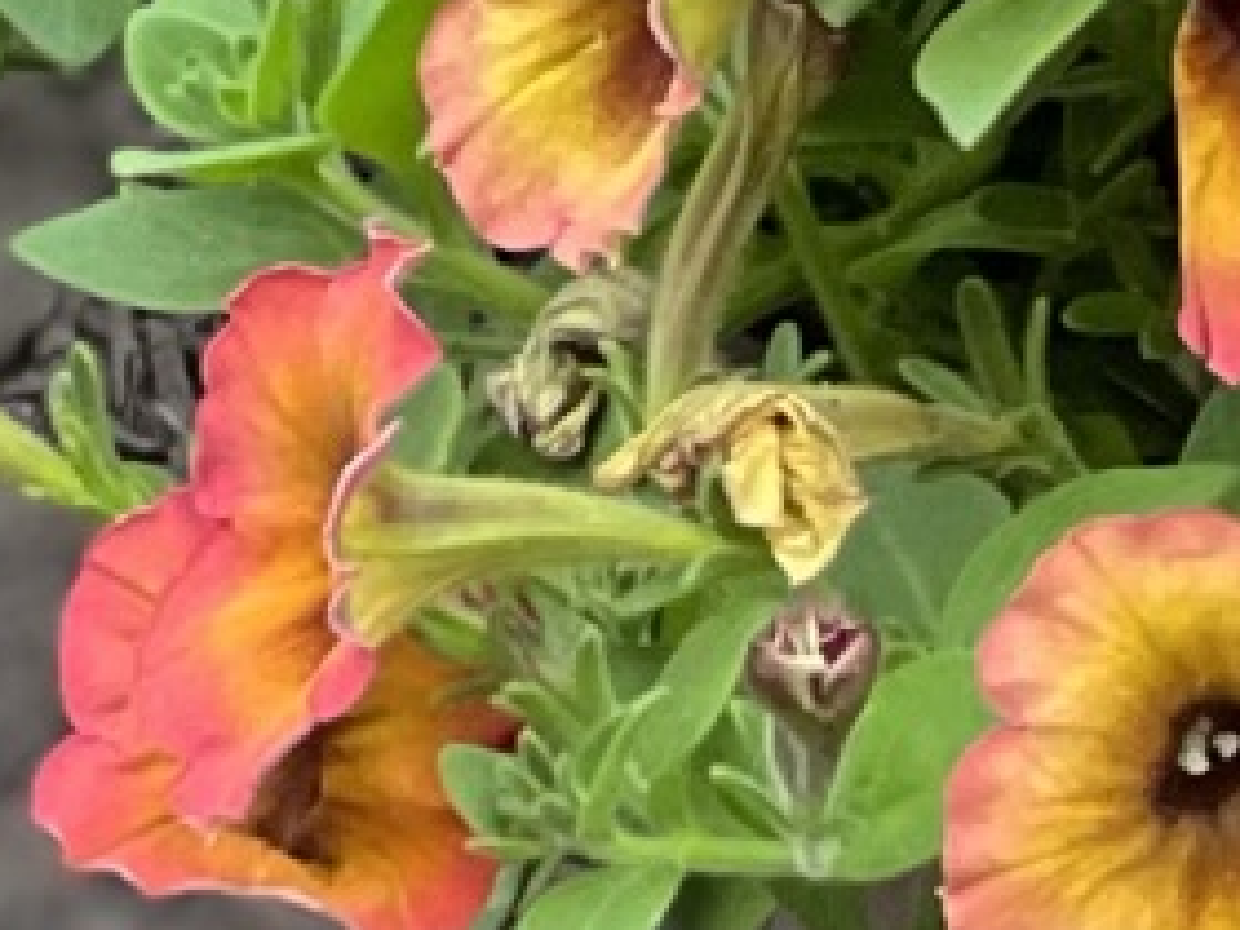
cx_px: 3304
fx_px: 20203
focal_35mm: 564
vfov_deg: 2.6
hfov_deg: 3.5
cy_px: -275
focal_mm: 9
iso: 100
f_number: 2.8
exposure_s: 1/121
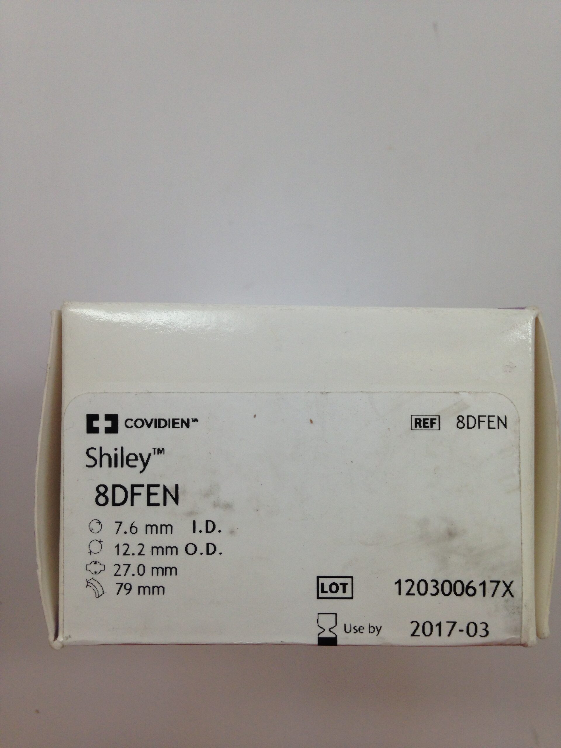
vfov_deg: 55.4
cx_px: 280
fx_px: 713
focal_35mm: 33
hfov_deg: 42.9
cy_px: 374
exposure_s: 1/120
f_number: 2.4
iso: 80
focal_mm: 4.12
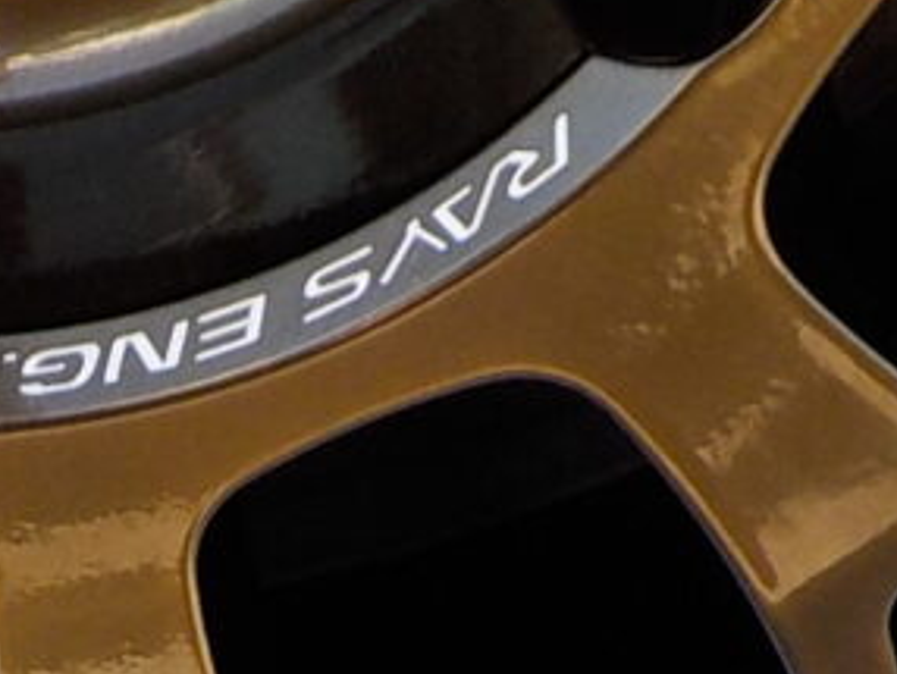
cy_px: 1232
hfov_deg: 11.9
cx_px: -276
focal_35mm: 161
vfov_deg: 8.8
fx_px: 4175
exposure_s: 1/200
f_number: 3.3
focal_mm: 4.1
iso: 125
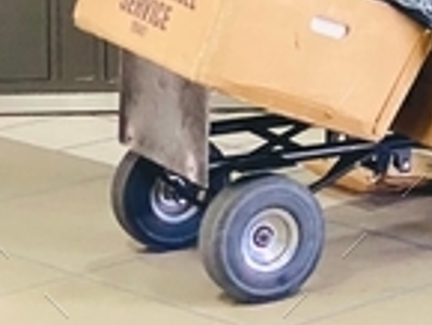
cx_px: 608
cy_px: -258
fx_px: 2635
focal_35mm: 211
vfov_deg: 6.9
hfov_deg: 9.2
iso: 400
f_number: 2
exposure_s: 1/60
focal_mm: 6
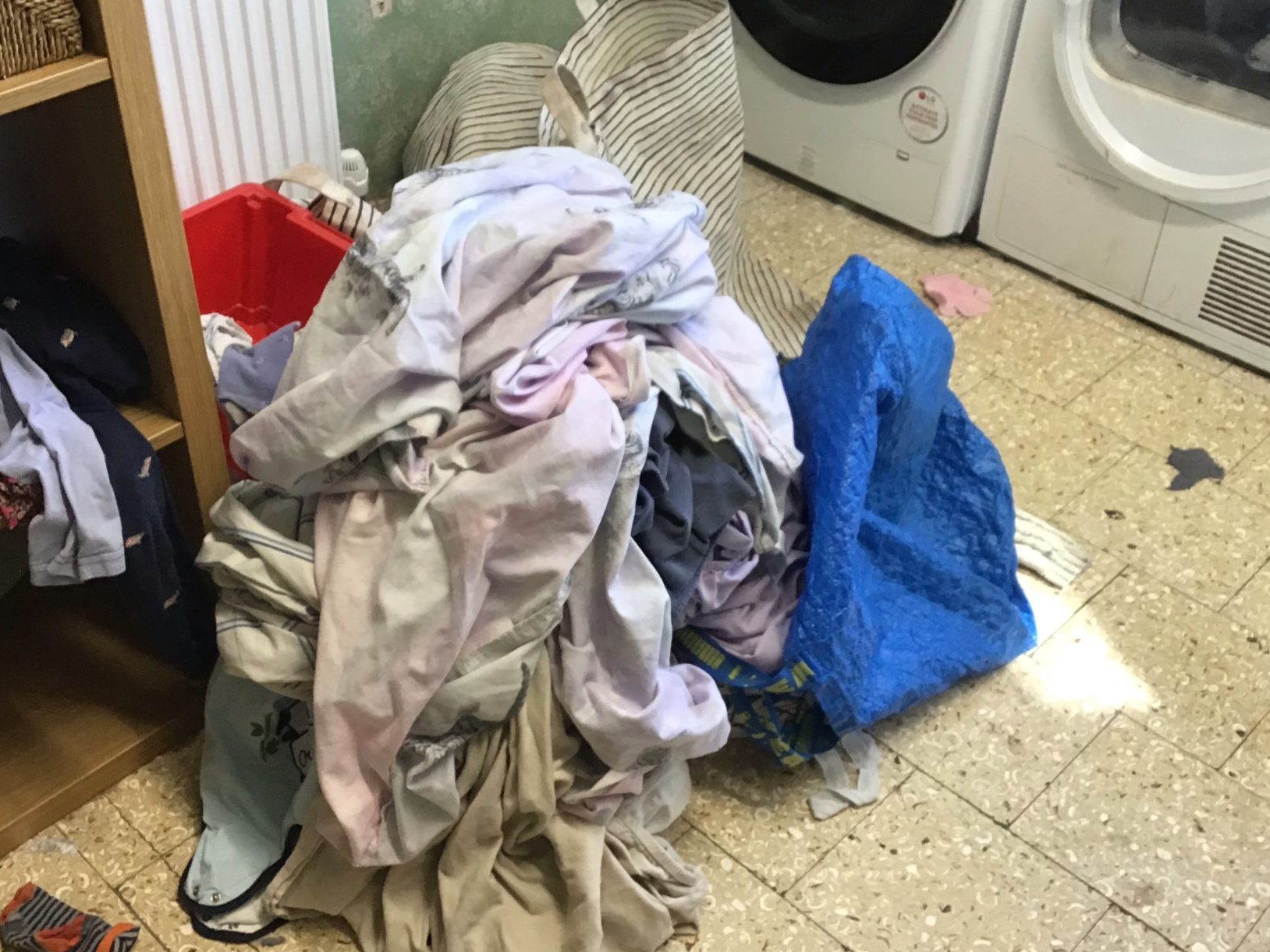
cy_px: 510
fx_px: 1431
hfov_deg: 47.8
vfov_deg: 36.8
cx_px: 578
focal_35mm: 39
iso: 40
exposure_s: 1/33
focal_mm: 3.3
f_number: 2.4
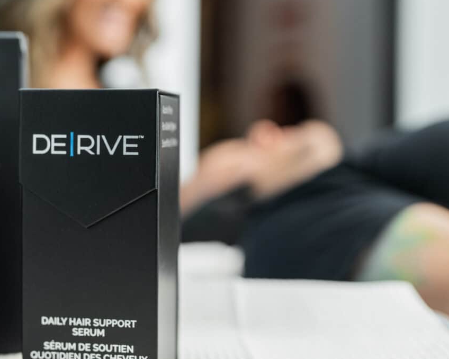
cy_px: 189
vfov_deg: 22.5
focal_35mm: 68
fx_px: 903
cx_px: 74
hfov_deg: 27.2
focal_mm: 40
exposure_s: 1/200
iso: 160
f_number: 2.2
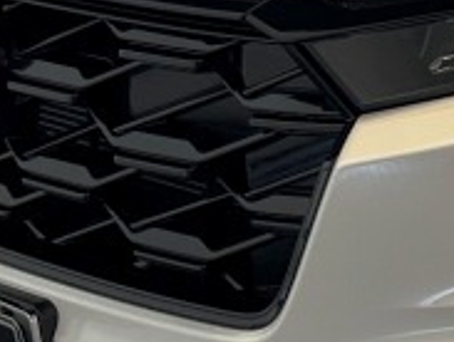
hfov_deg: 13.8
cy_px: 47
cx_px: 682
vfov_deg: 11.1
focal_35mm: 134
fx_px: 1761
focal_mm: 6.86
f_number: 1.78
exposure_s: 1/60
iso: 160
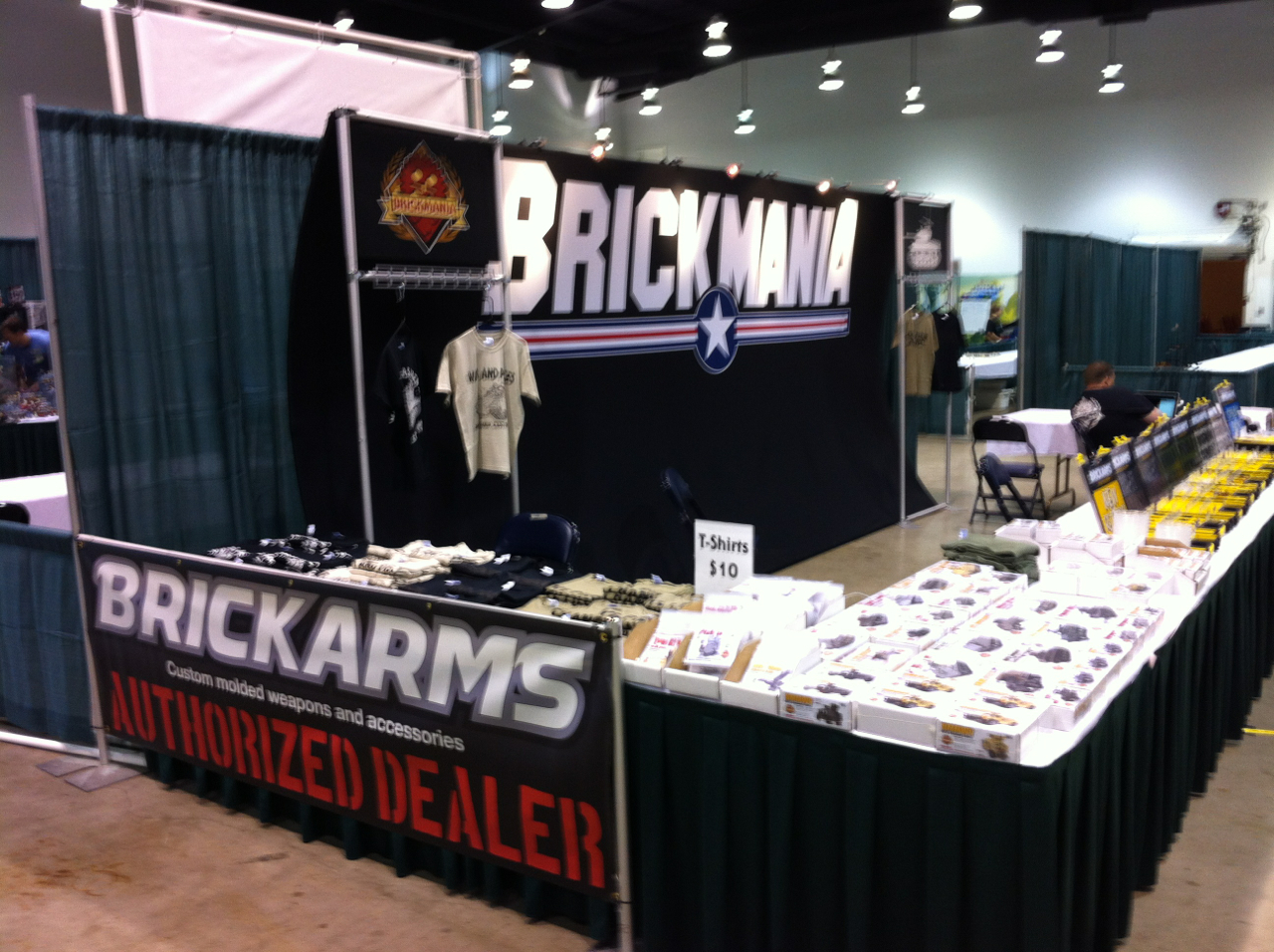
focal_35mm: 35
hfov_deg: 52.7
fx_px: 1286
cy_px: 476
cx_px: 637
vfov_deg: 40.6
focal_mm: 3.85
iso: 80
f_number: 2.8
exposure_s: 1/15
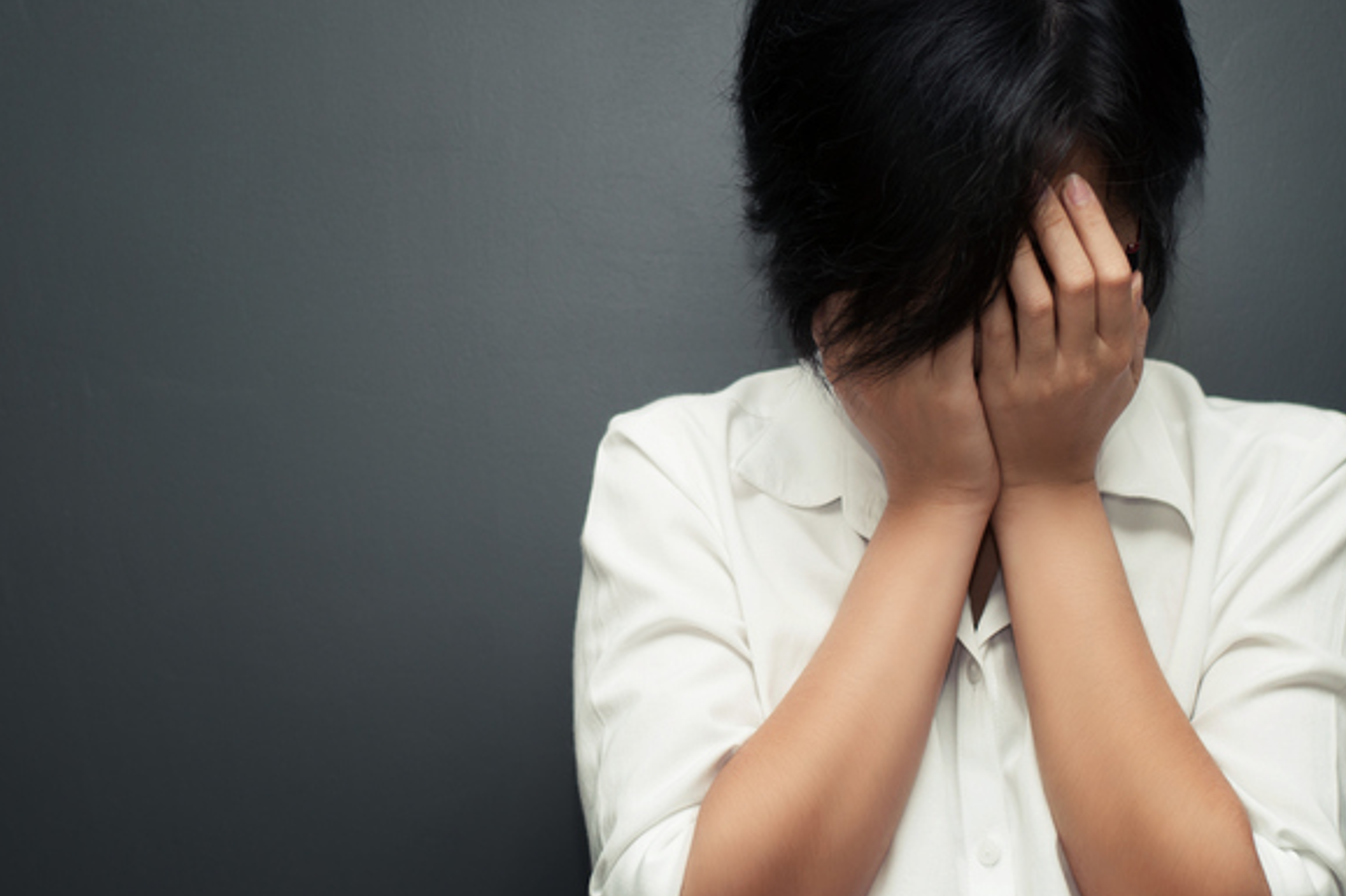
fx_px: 3513
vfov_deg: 14.5
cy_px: 389
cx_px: 600
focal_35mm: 94
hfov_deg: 21.7
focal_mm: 50
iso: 200
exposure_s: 1/200
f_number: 2.5
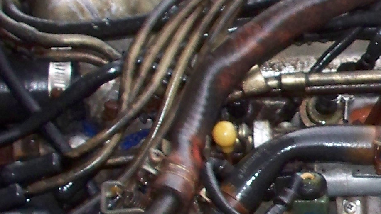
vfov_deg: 7.1
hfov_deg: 12.2
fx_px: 1728
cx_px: 517
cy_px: 108
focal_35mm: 171
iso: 200
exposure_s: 1/30
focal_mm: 7.54
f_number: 2.8
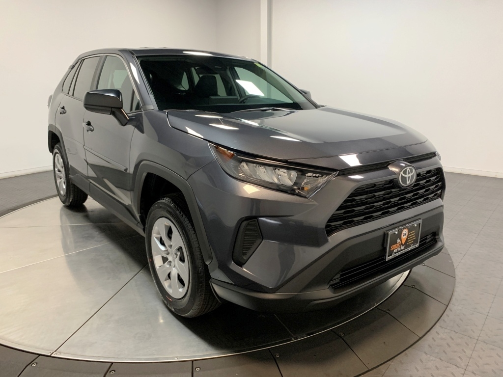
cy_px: 188
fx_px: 378
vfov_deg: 53.1
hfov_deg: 67.3
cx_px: 252
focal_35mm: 26
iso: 250
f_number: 1.8
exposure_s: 1/60
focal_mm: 4.25
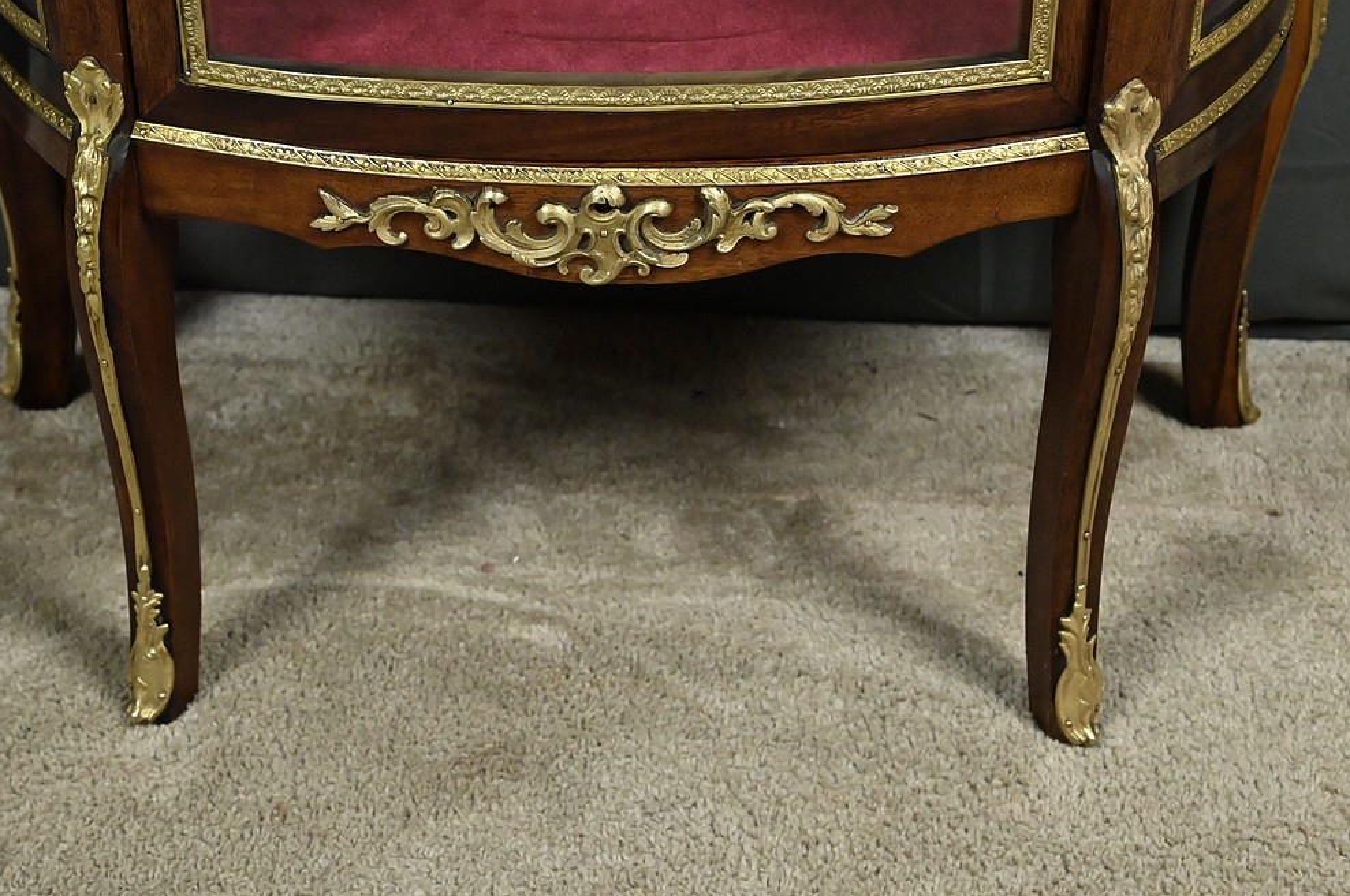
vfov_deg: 22.2
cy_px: 356
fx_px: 2284
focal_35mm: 61
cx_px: 626
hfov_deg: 32.9
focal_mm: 50
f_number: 7.1
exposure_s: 1/60
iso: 5000
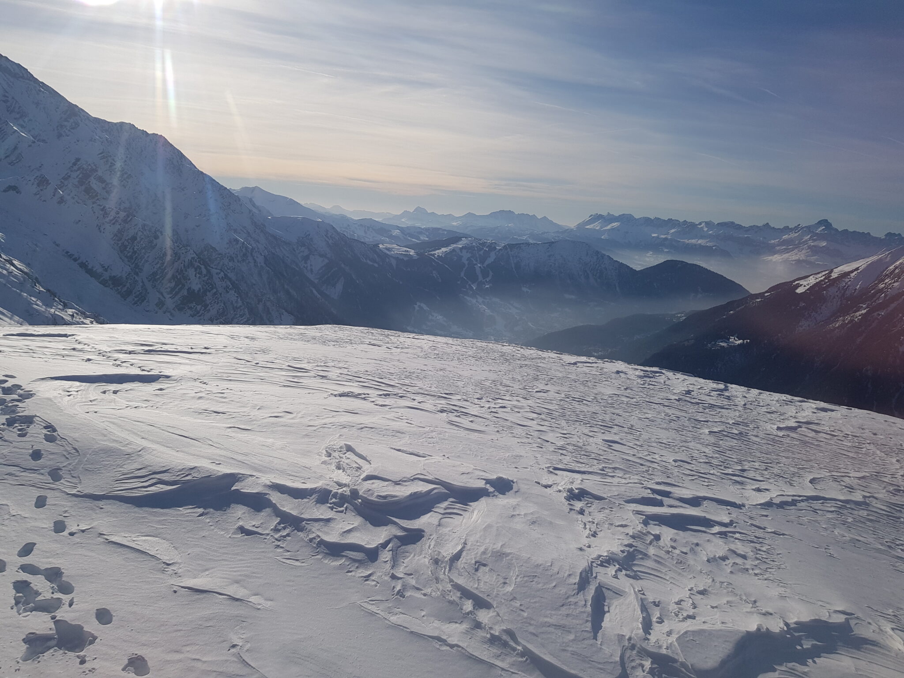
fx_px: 679
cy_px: 339
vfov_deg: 53.1
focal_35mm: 26
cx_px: 452
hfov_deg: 67.3
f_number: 1.7
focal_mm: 4.2
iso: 40
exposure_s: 1/3784
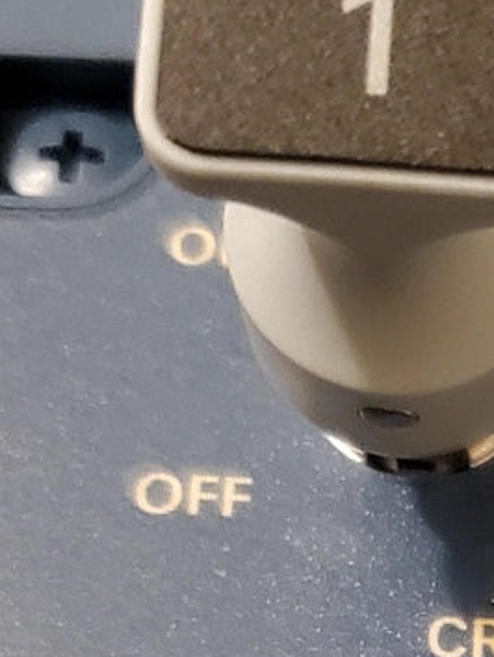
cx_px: 838
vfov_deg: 13.4
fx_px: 2604
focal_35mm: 137
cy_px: 1030
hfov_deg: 10.3
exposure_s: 1/40
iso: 640
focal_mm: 4.3
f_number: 1.5
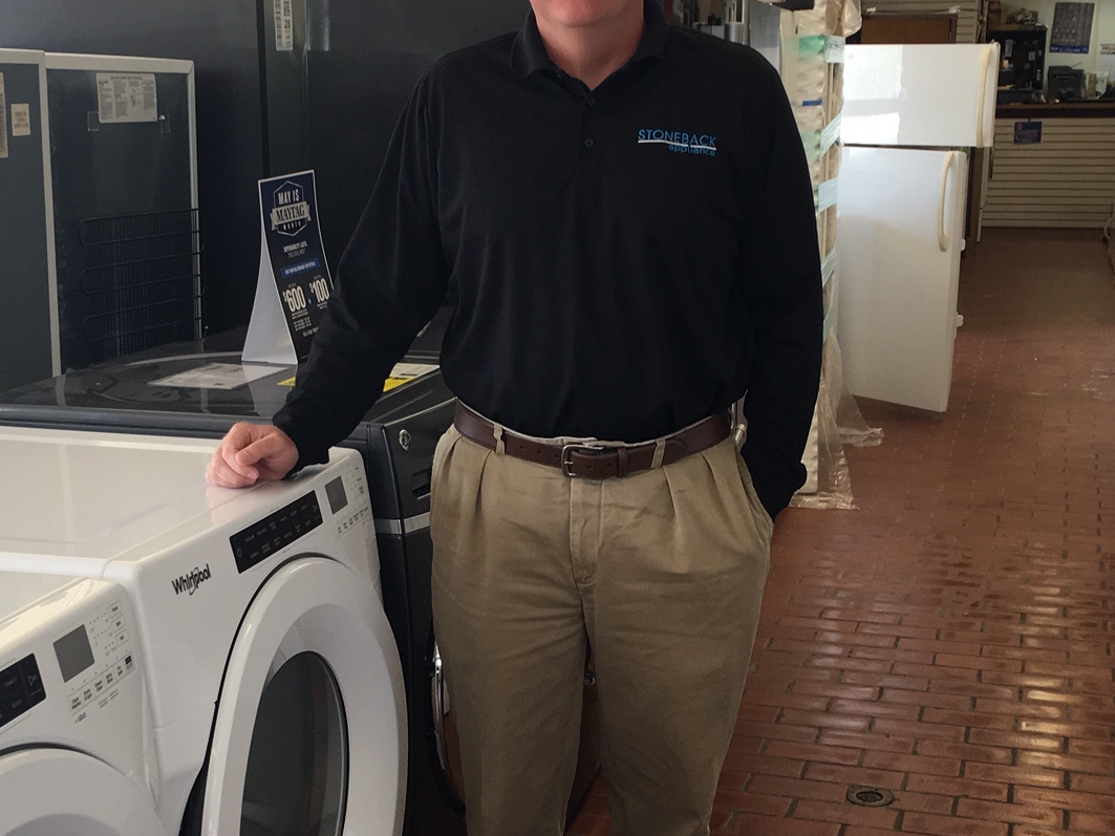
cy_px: 499
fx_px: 1771
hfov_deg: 34.9
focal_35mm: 55
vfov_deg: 26.5
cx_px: 521
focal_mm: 4.15
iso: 32
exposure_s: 1/60
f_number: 2.2
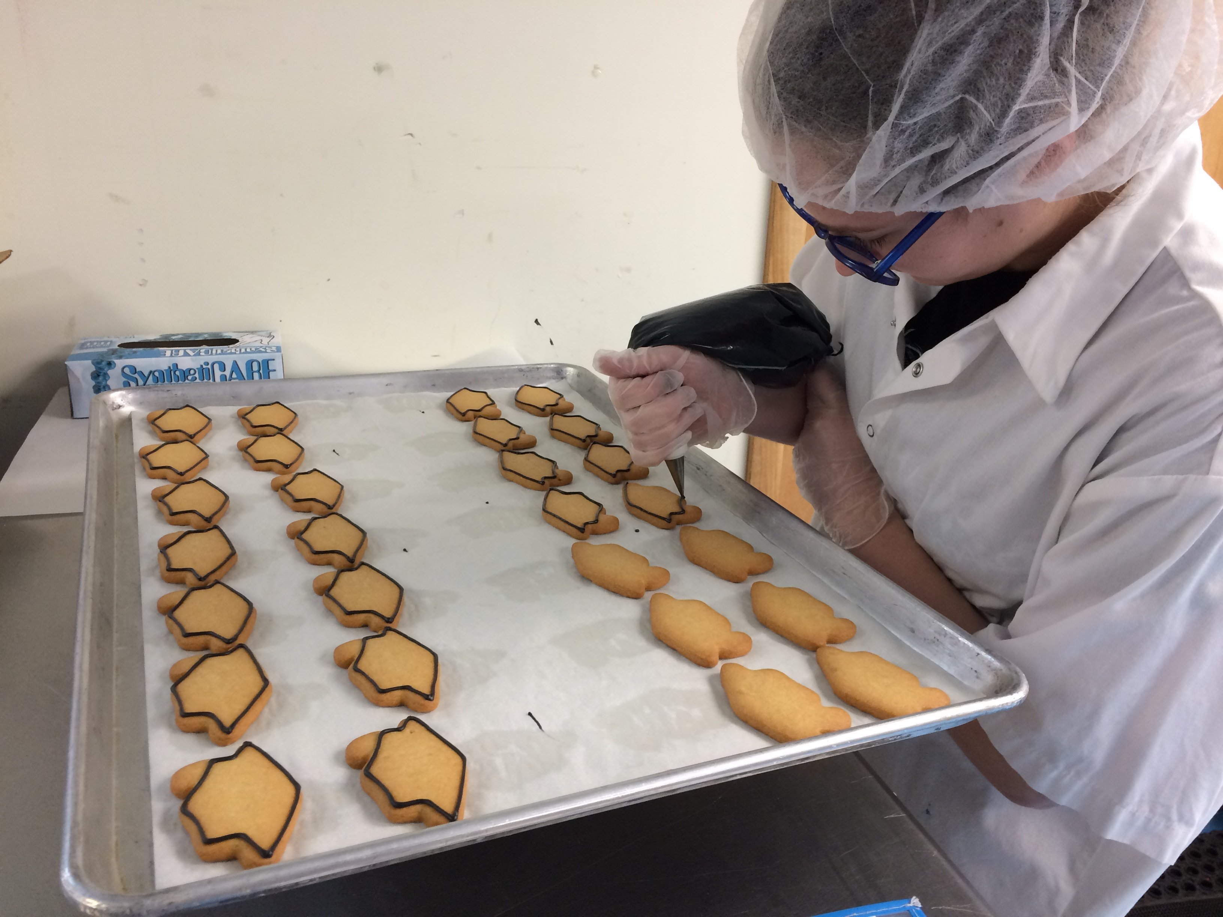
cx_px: 612
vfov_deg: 48.2
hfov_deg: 61.7
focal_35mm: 29
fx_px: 1025
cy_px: 458
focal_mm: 4.15
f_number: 2.2
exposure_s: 1/30
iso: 80
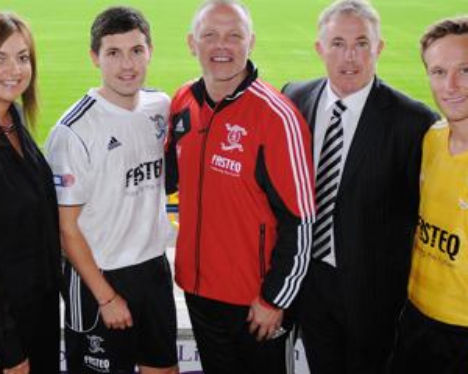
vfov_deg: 30.8
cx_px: 159
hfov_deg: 37.7
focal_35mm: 49
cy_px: 150
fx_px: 679
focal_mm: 18
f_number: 3.5
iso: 200
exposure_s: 1/100
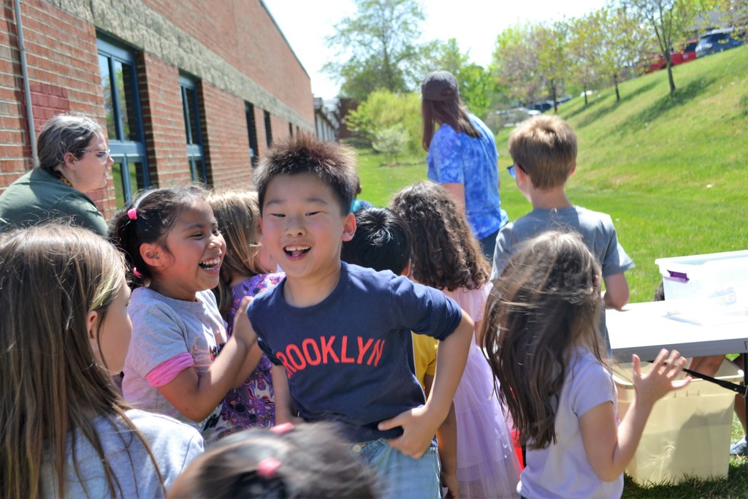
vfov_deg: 28.1
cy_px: 250
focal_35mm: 48
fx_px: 997
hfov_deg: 41.1
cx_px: 374
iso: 100
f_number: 6.3
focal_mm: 32
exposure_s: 1/160
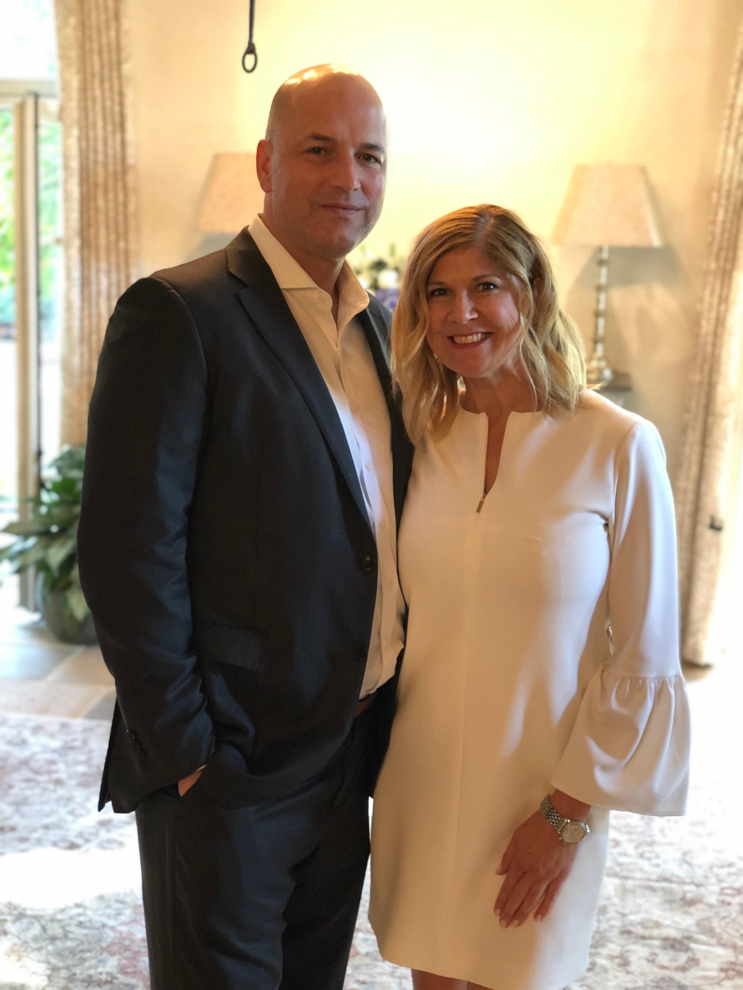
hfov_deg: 28.0
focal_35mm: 52
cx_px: 372
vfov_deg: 36.8
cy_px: 495
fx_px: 1488
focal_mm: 6
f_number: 2.4
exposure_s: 1/15
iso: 160
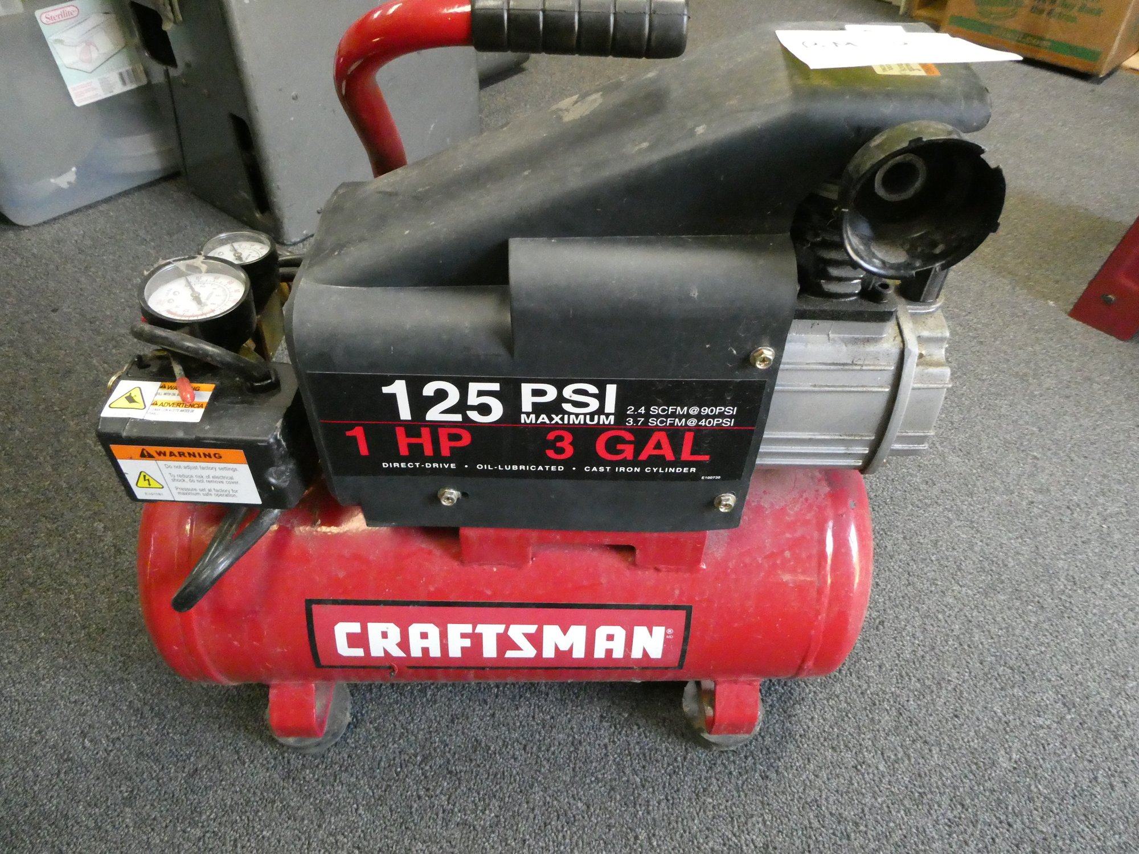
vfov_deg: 56.8
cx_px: 570
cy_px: 427
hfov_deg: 71.6
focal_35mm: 24
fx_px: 790
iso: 1600
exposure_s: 1/50
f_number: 3.3
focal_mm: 4.3
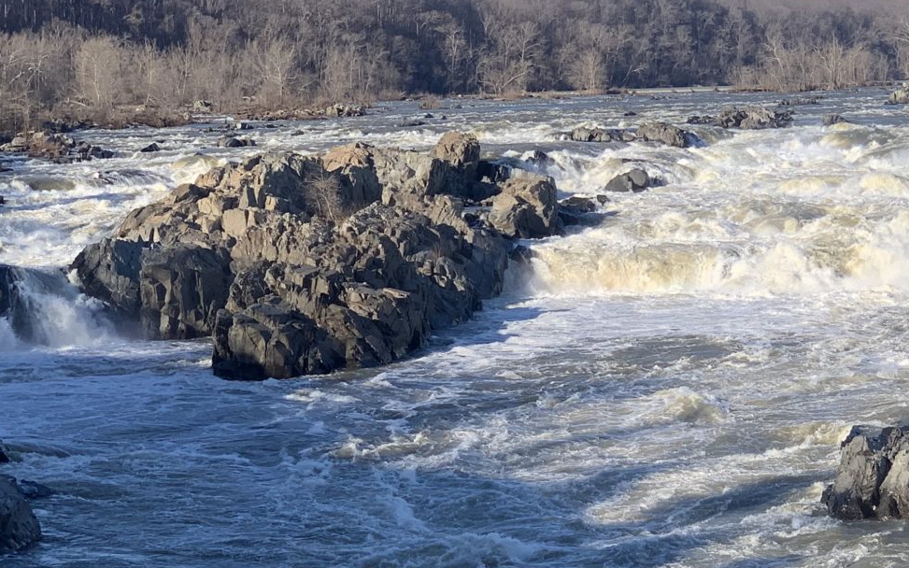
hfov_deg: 17.8
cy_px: 427
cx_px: 730
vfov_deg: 11.3
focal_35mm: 116
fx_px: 2874
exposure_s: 1/773
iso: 16
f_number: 2.4
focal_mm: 6
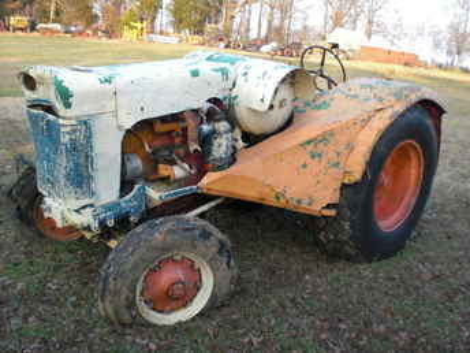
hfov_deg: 49.0
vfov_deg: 37.7
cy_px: 176
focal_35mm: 38
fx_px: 516
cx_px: 235
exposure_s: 1/125
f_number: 3.1
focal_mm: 6.3
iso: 100
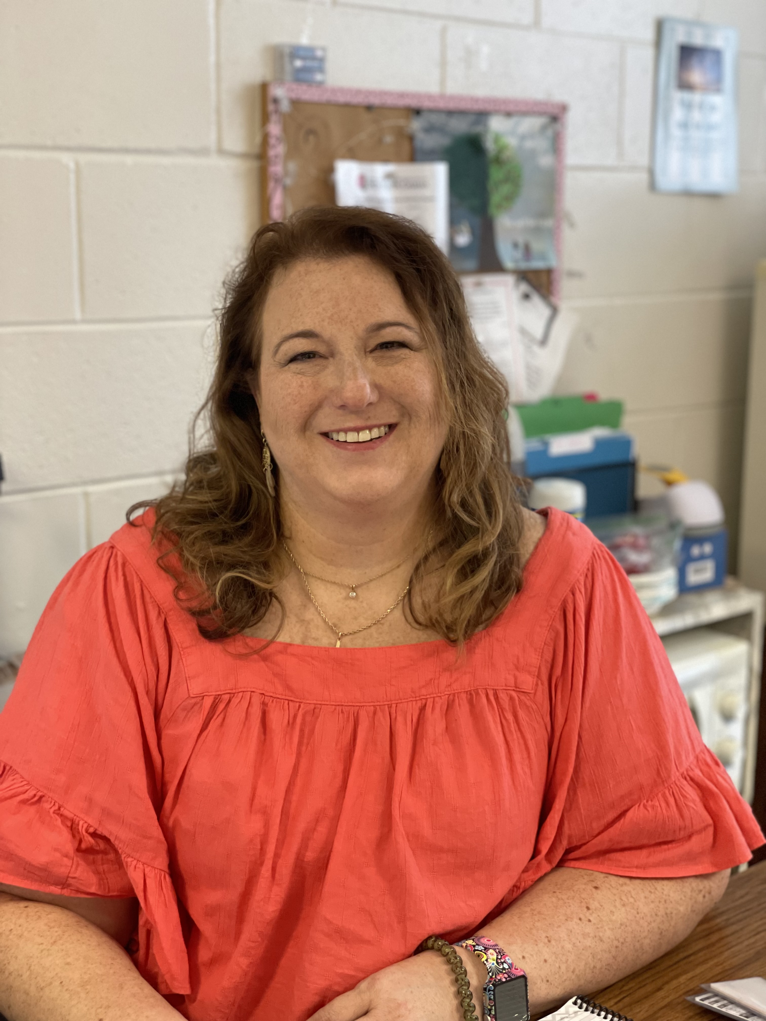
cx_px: 383
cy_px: 510
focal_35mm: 52
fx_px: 1534
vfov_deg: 36.8
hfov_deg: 28.0
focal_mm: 6
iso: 320
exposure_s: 1/40
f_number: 2
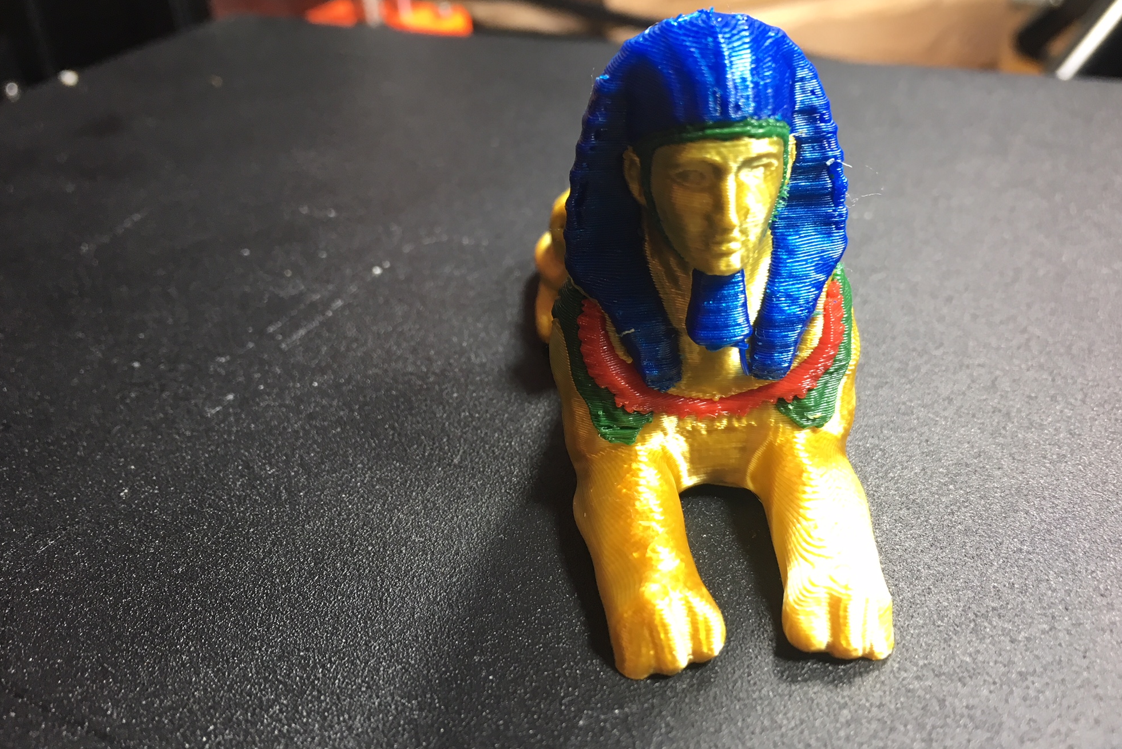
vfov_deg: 42.2
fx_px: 966
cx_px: 556
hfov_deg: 60.3
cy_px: 321
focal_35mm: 31
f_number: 2.2
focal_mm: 4.15
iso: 32
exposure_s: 1/30
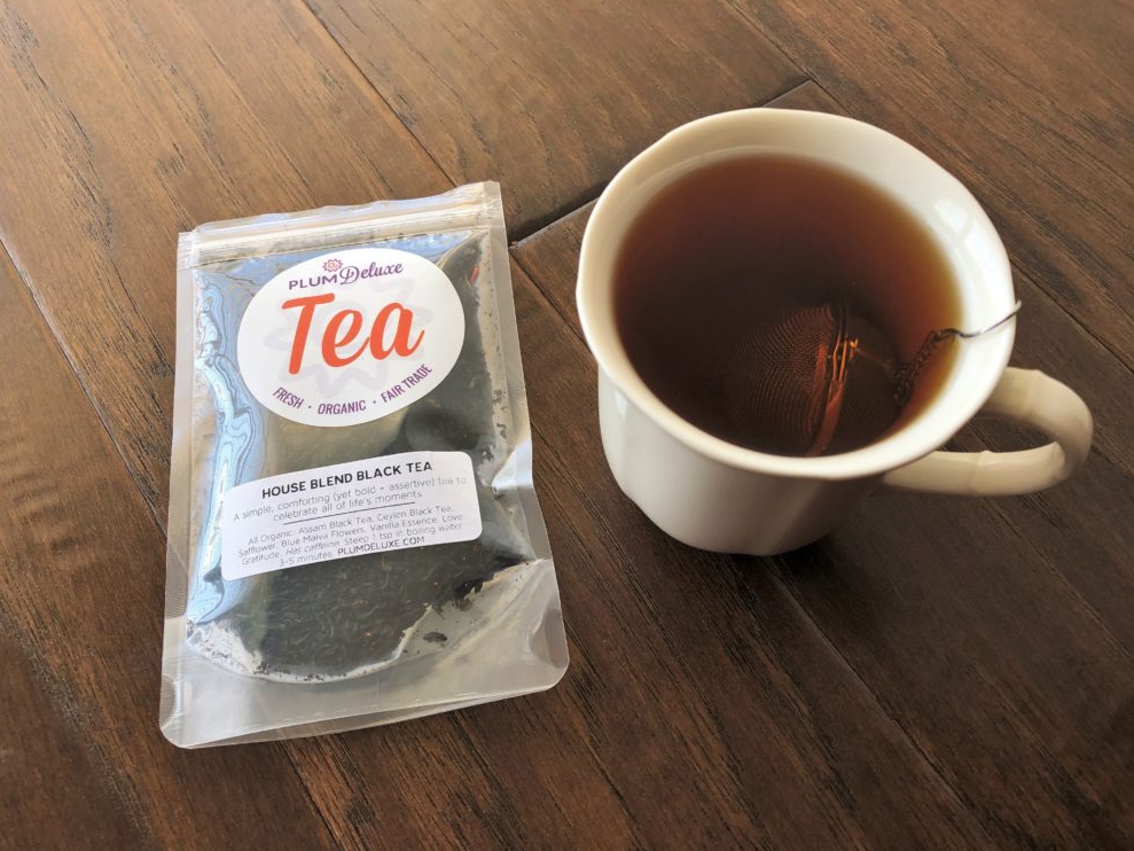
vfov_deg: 48.2
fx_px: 950
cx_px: 572
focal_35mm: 29
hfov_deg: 61.7
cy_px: 435
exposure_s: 1/122
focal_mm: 3.99
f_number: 1.8
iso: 20
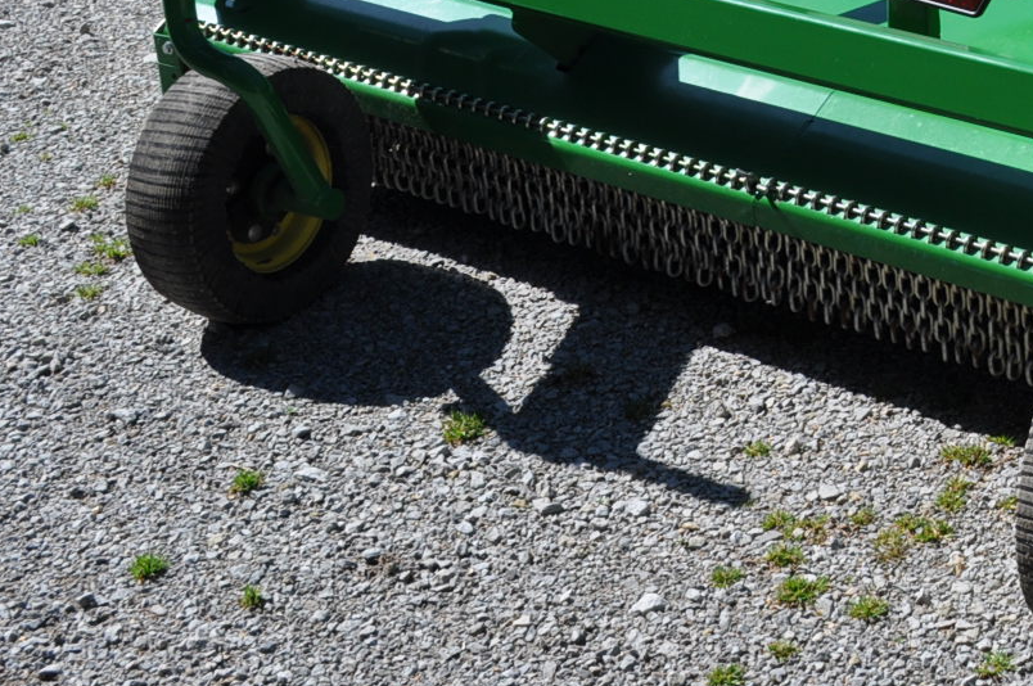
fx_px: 2522
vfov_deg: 15.1
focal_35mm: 88
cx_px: 1192
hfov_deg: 21.7
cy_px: -58
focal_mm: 22
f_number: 9
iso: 200
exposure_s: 1/320
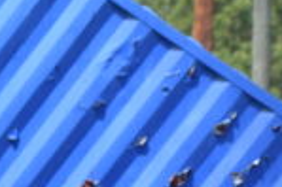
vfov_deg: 3.1
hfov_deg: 4.6
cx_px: -581
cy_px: 484
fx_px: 3396
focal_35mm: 434
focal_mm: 42
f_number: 5.6
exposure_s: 1/400
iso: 100
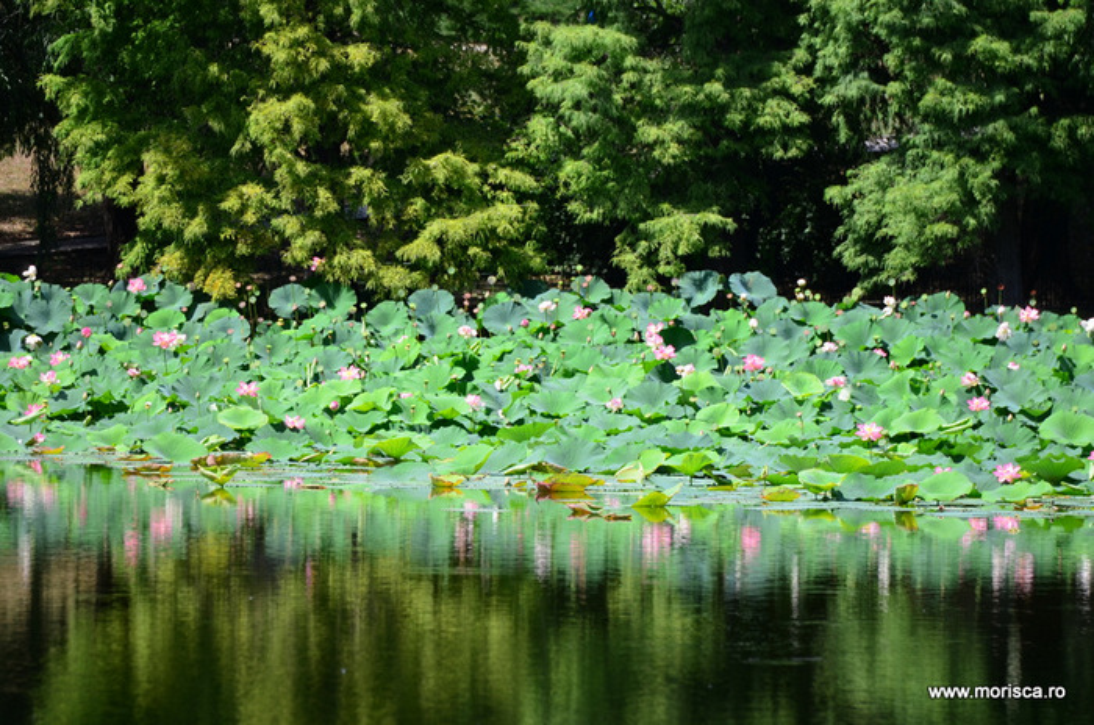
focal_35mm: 270
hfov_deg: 7.6
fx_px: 8190
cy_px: 362
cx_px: 547
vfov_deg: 5.1
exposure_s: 1/1000
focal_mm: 180
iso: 100
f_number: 2.8
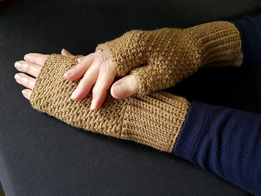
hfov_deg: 67.3
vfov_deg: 53.1
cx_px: 130
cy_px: 98
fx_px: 196
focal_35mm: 26
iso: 250
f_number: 1.7
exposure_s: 1/10
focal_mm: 4.2
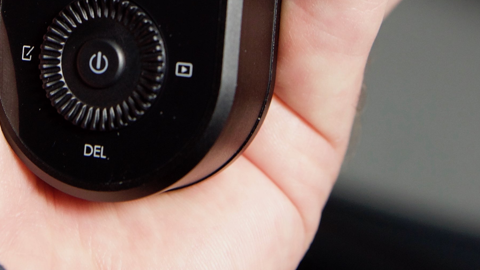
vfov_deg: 9.4
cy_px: -181
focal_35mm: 124
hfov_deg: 17.2
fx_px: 1578
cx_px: 121
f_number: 5.6
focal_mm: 50
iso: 1600
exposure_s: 1/80
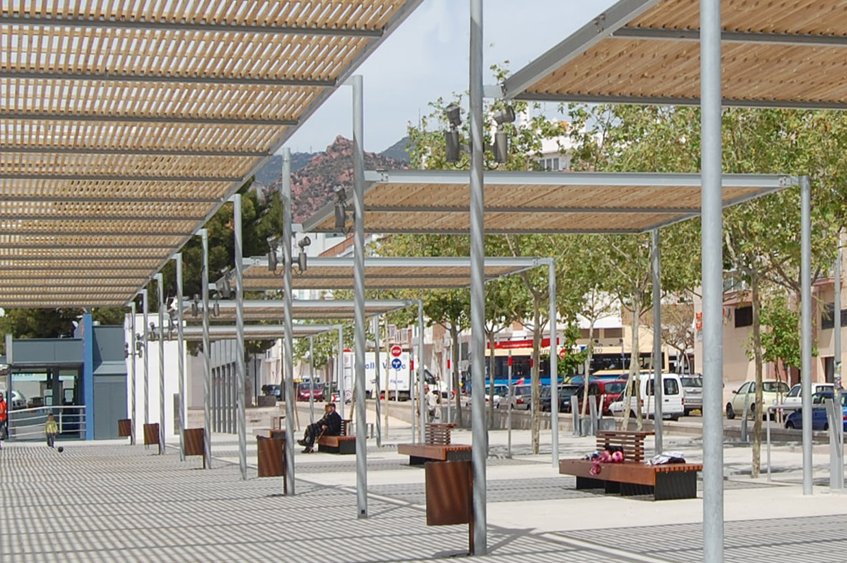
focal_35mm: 73
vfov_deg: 18.3
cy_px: 58
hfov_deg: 27.5
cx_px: 584
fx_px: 1716
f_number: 10
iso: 200
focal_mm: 20
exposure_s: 1/400
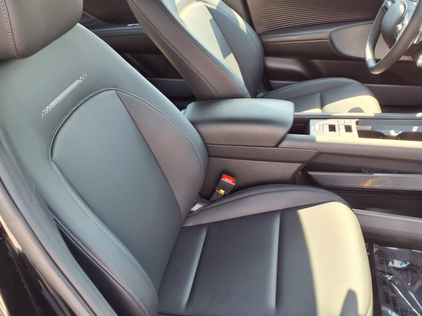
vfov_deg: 46.8
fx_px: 366
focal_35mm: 30
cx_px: 222
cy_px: 150
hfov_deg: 59.9
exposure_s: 1/120
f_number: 1.9
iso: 50
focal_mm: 3.58
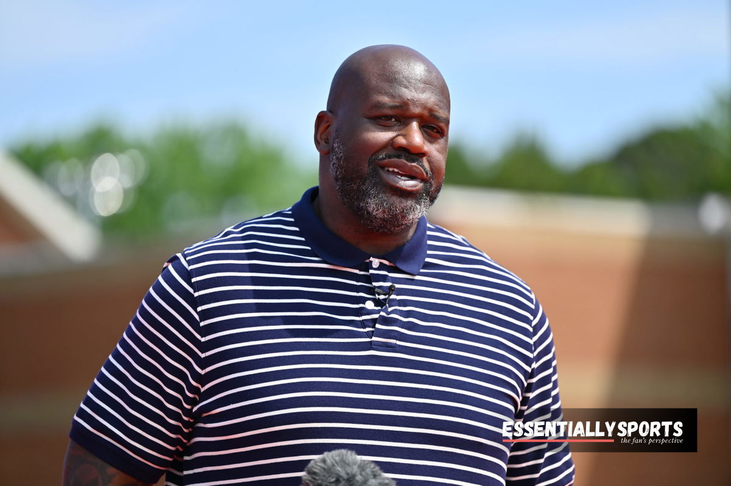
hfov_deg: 12.1
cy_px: 243
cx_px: 366
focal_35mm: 170
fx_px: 3449
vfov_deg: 8.1
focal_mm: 170
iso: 100
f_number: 2.8
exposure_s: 1/2000
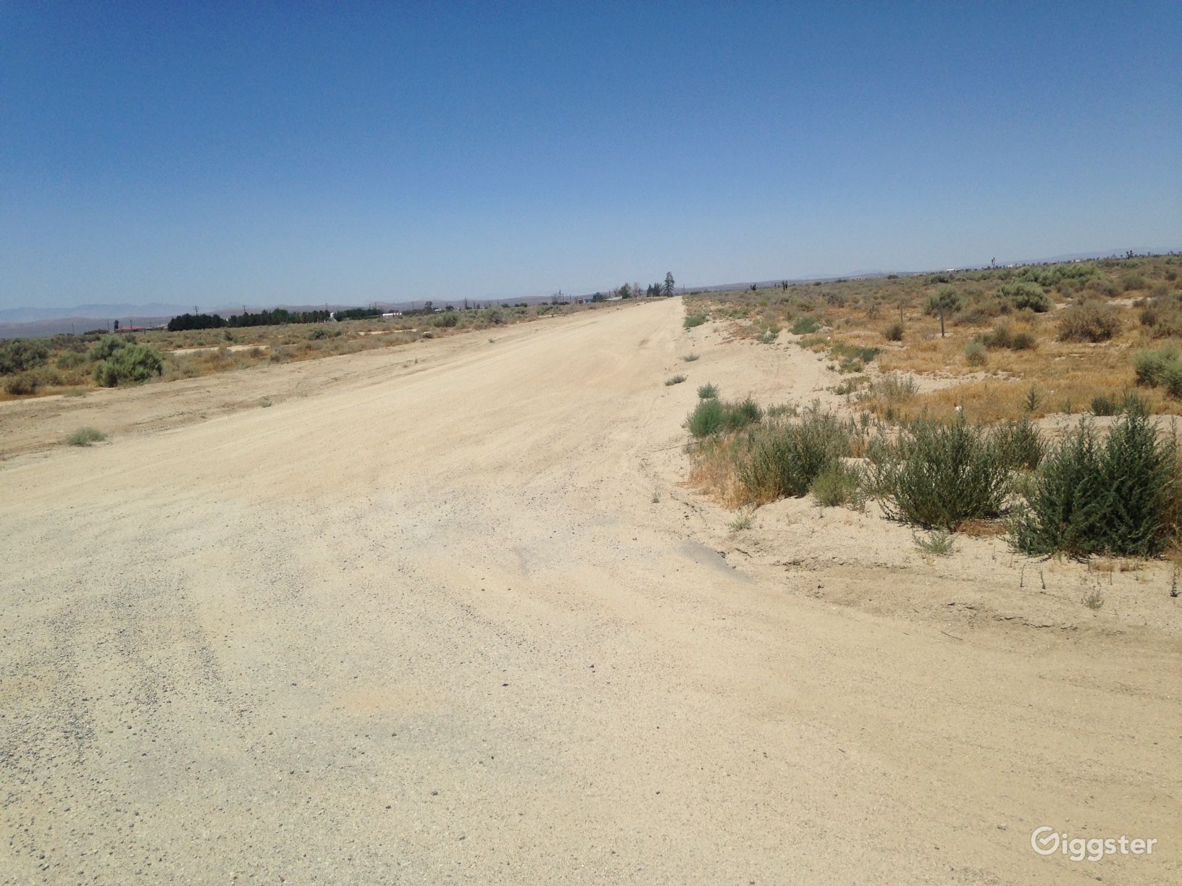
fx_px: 1127
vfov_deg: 42.9
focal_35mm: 33
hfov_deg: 55.4
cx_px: 591
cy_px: 443
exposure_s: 1/3623
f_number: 2.4
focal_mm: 4.12
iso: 50
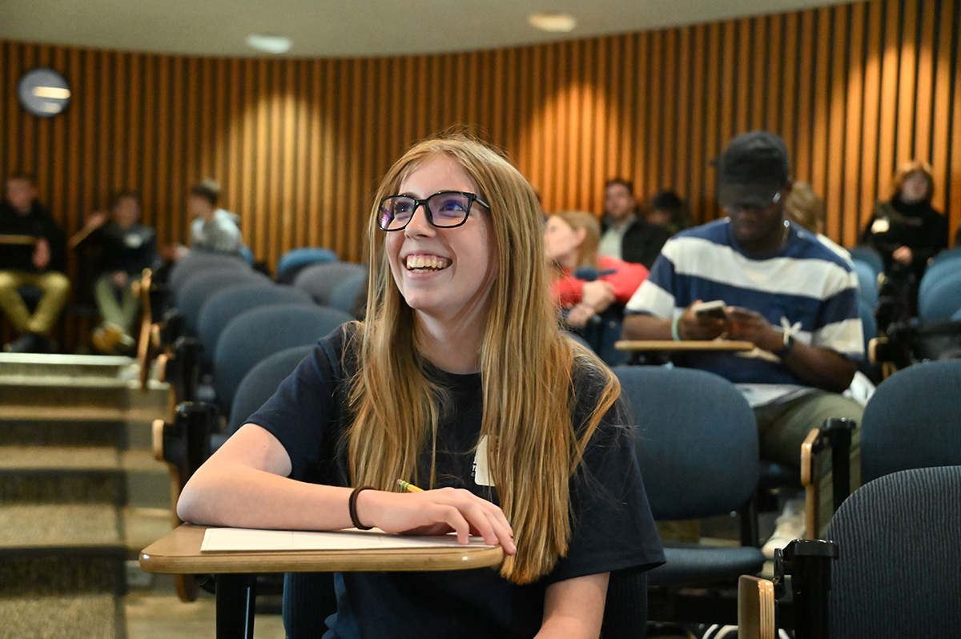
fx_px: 1654
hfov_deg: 32.4
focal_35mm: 62
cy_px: 320
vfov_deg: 21.9
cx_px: 480
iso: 20000
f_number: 4.8
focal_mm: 62
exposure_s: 1/125
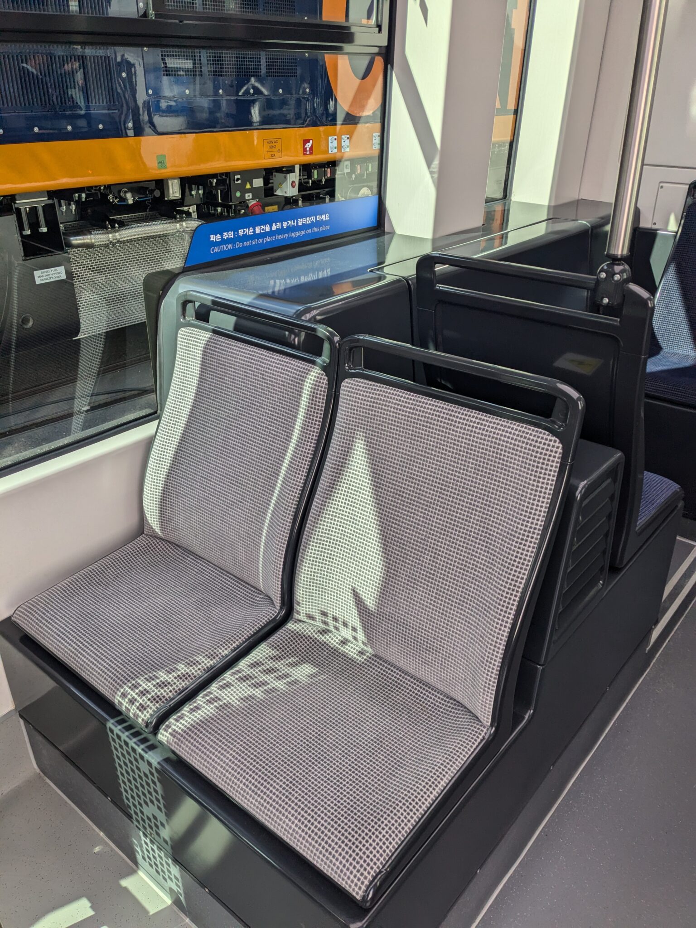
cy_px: 464
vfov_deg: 65.3
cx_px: 348
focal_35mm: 27
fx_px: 724
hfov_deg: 51.4
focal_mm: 4.38
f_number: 1.73
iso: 57
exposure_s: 1/650
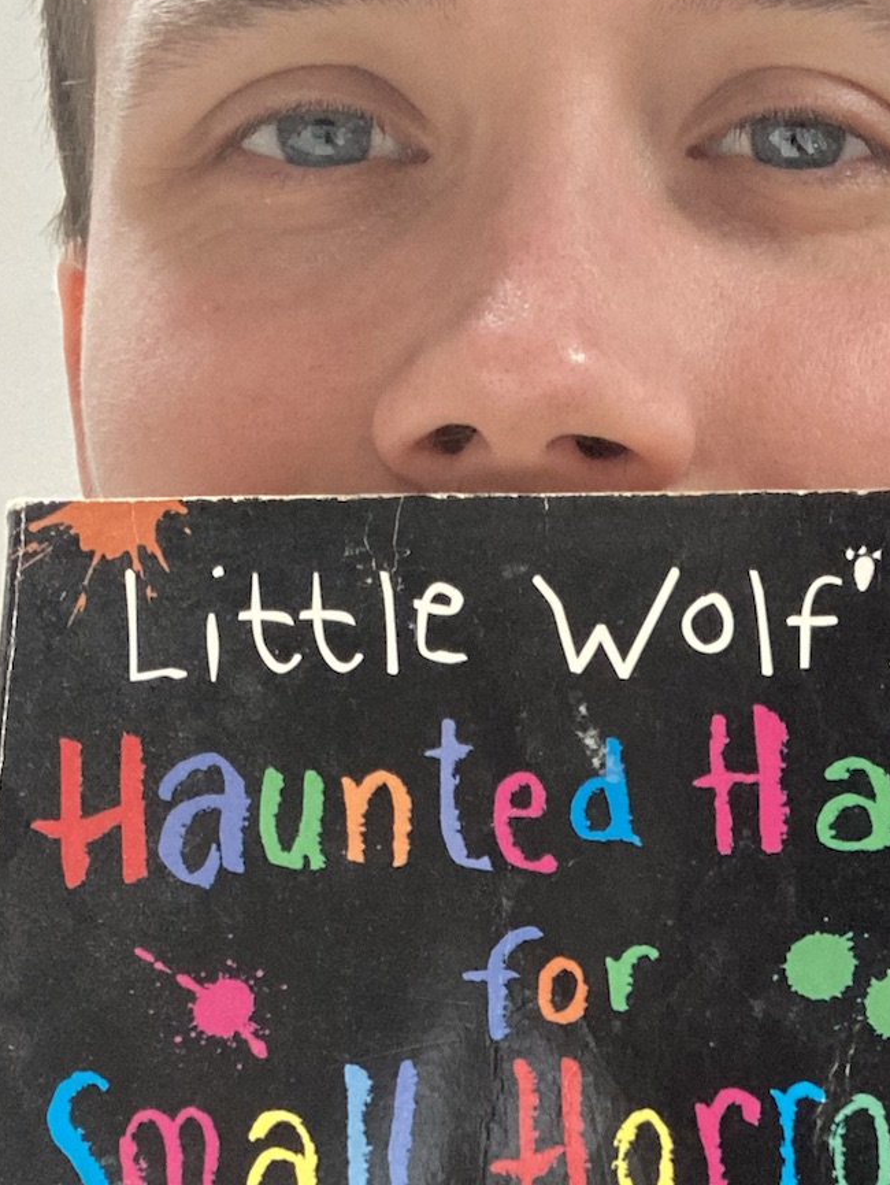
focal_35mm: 74
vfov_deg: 25.6
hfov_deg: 19.9
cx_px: 519
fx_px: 2534
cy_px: 1021
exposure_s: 1/60
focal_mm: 2.87
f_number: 2.2
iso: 320
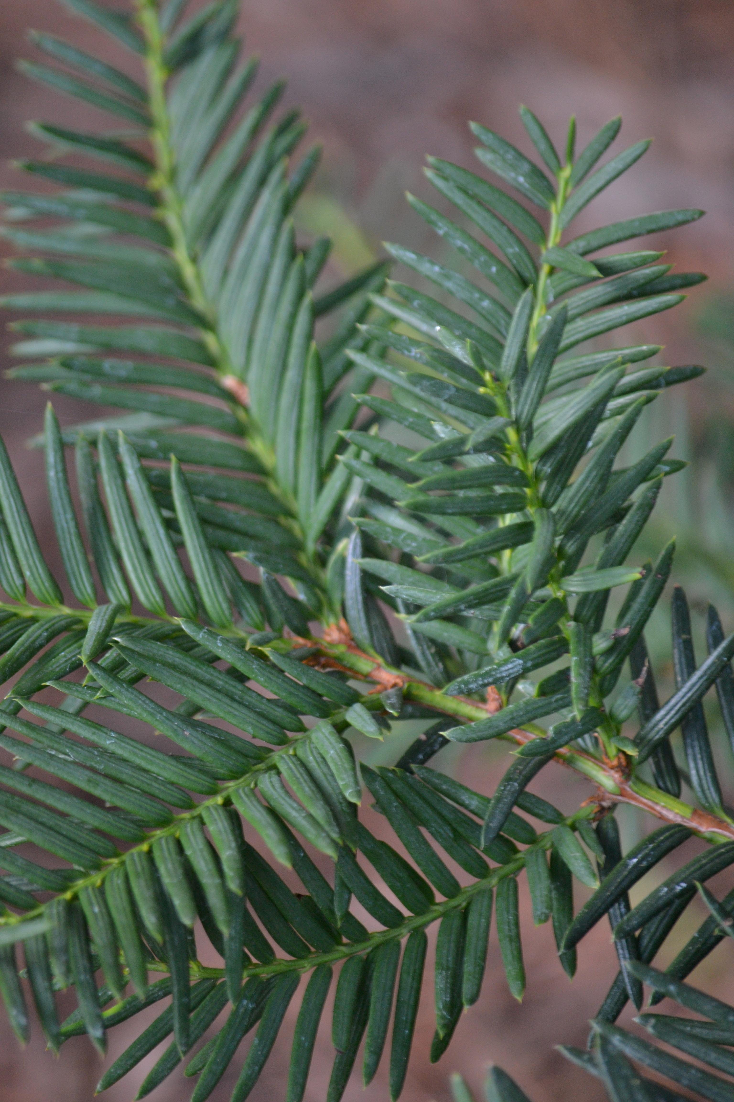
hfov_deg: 4.6
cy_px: 551
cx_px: 367
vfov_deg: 6.9
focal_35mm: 300
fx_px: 9174
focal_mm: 200
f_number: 5.6
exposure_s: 1/125
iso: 720
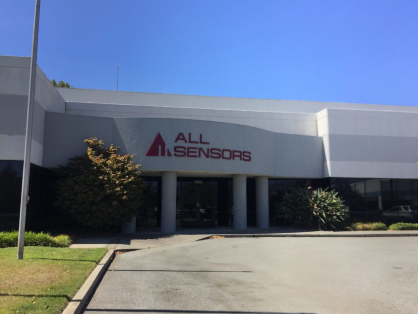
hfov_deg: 61.7
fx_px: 350
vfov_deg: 48.2
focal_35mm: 29
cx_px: 209
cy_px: 157
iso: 32
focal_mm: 4.15
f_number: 2.2
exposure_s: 1/1980
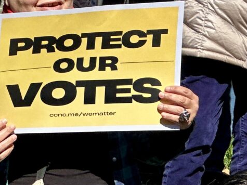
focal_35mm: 332
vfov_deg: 4.5
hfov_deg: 6.0
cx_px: 83
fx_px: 2368
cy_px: -73
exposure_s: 1/827
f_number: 2.8
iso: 32
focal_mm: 9
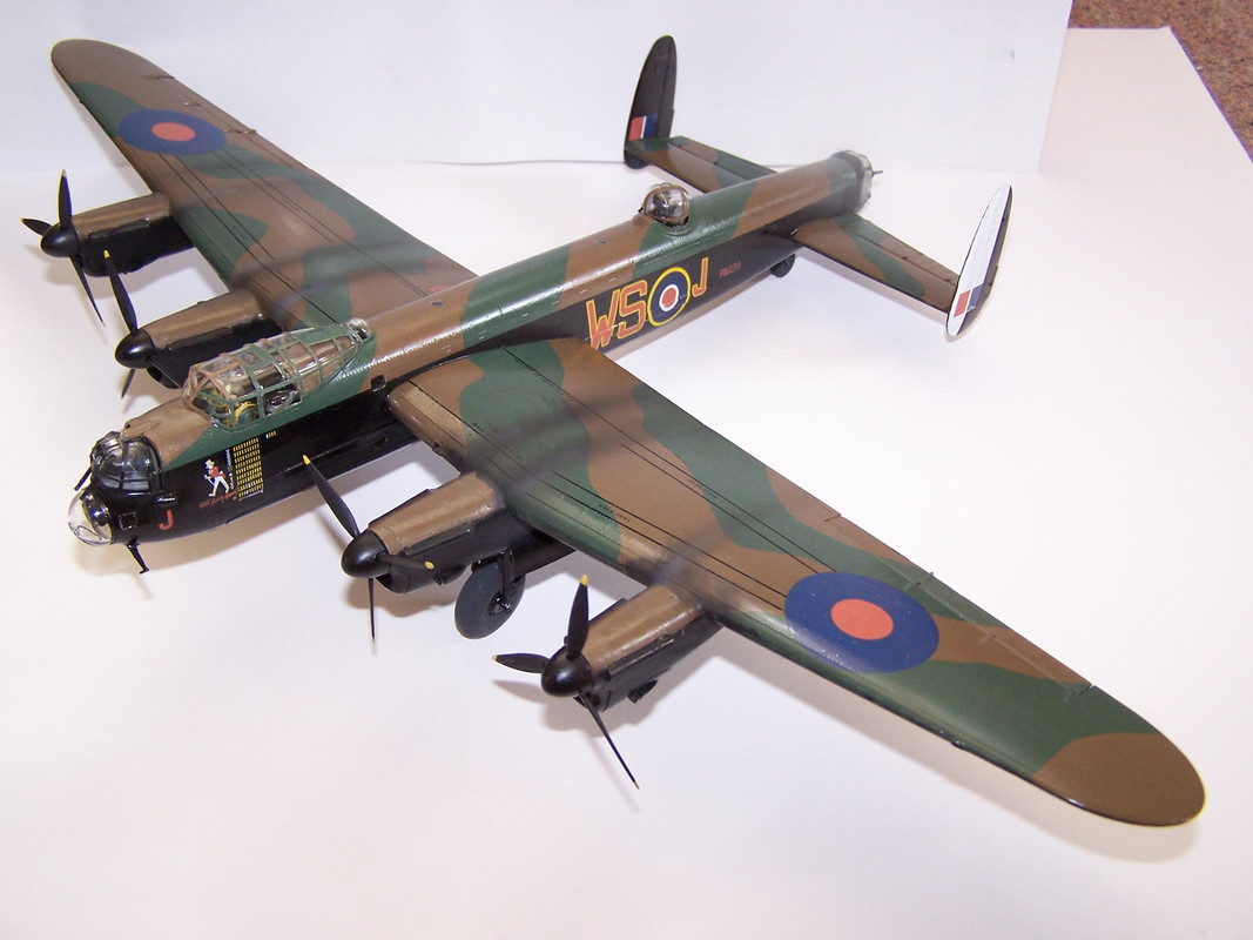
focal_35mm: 38
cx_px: 626
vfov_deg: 37.7
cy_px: 470
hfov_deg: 49.0
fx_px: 1375
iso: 140
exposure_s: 1/30
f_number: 2.8
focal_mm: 6.3
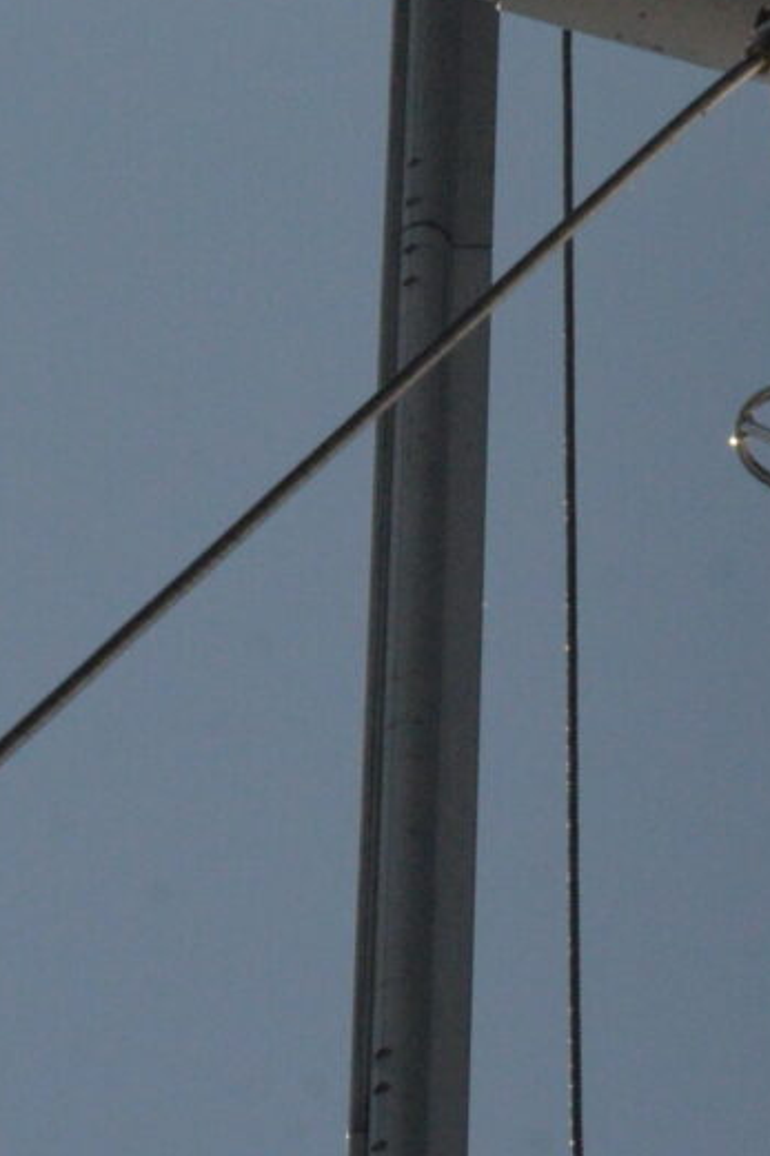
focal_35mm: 600
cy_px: -1329
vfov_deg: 3.4
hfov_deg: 2.3
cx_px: 563
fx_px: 19261
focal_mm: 122
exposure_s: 1/3200
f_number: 14
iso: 1250
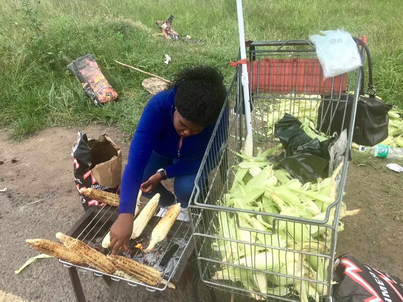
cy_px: 146
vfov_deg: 46.8
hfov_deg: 60.0
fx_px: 349
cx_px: 202
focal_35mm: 30
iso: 25
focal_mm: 4.15
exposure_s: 1/938
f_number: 2.2
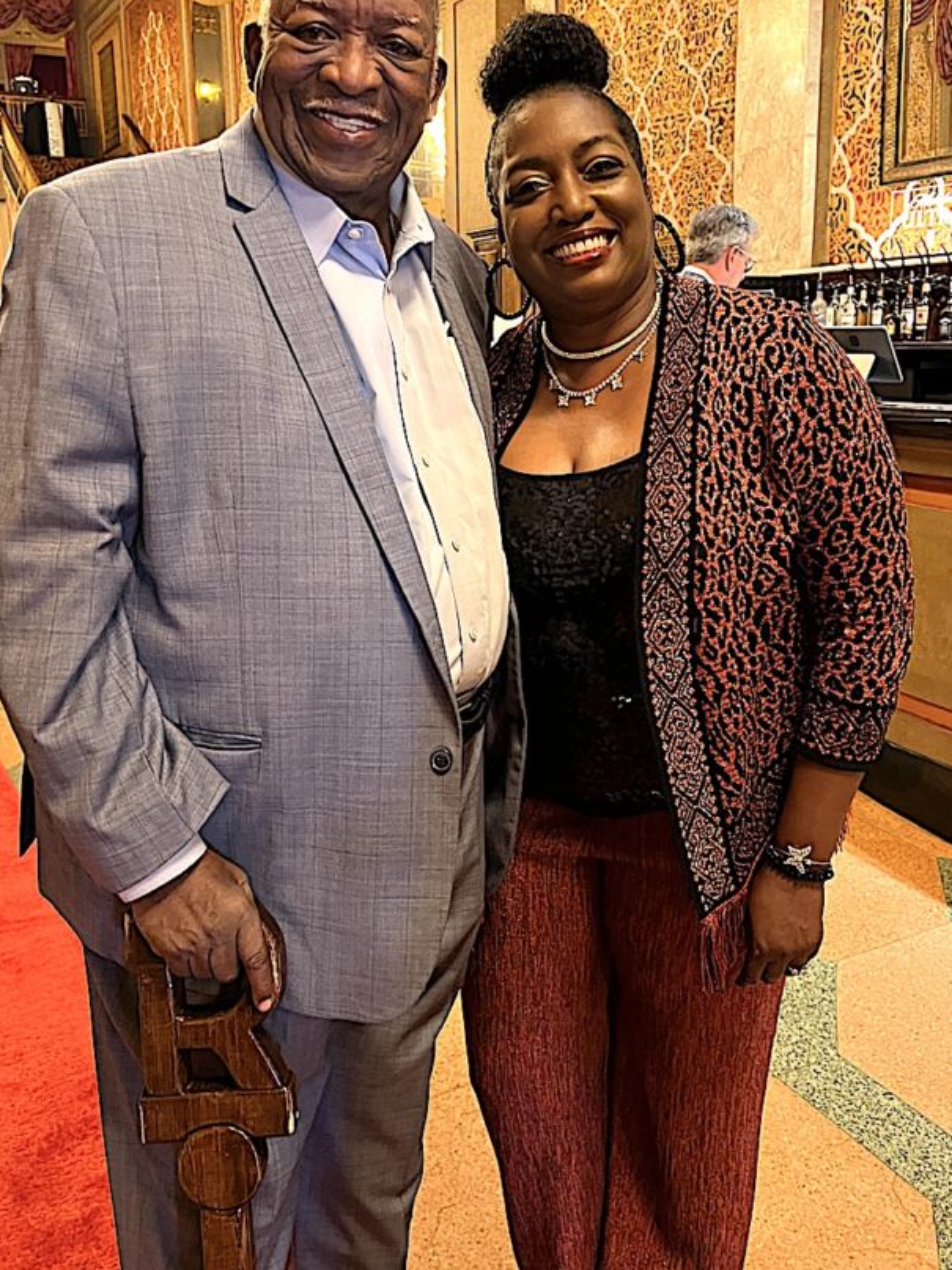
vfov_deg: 55.3
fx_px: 1210
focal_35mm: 33
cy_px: 590
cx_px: 480
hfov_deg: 42.9
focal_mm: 5.7
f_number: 1.5
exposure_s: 1/30
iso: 500
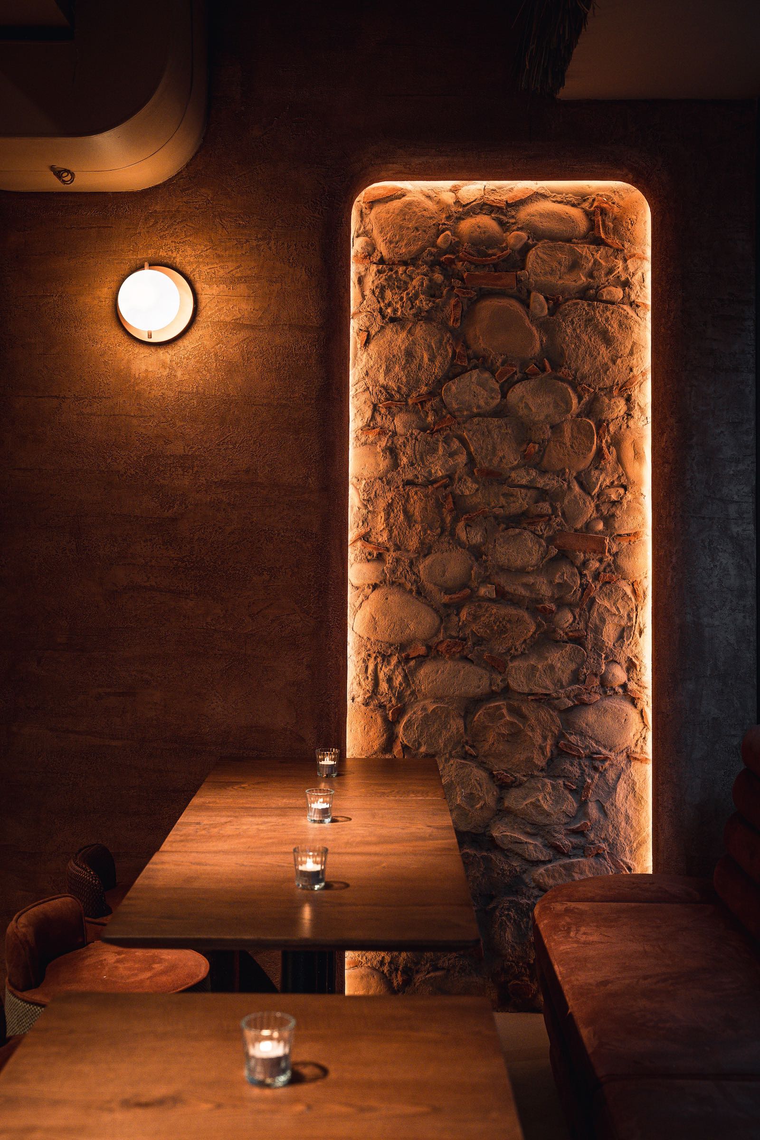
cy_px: 570
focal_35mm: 40
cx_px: 380
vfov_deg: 48.0
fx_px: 1279
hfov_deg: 33.1
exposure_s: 1/125
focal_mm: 40.4
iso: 640
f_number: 4
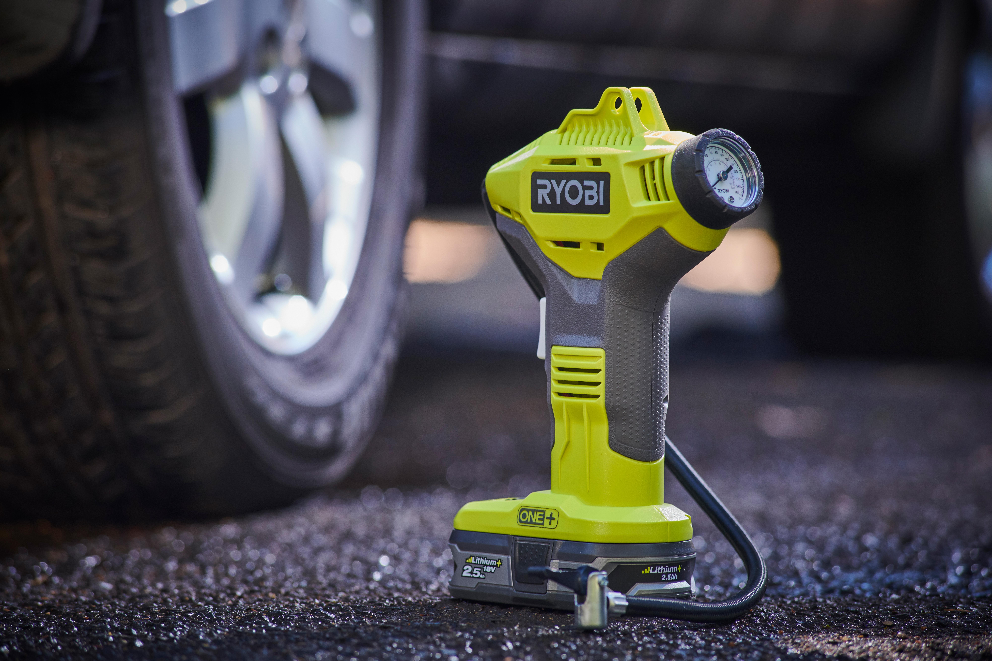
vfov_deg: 6.9
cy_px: 330
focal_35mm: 200
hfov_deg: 10.3
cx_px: 496
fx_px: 5511
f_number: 6.3
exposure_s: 1/50
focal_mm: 200
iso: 1250
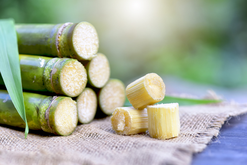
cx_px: 124
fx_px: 721
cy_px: 82
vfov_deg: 13.1
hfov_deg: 19.4
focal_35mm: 105
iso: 400
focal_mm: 105
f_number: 5
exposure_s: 1/125
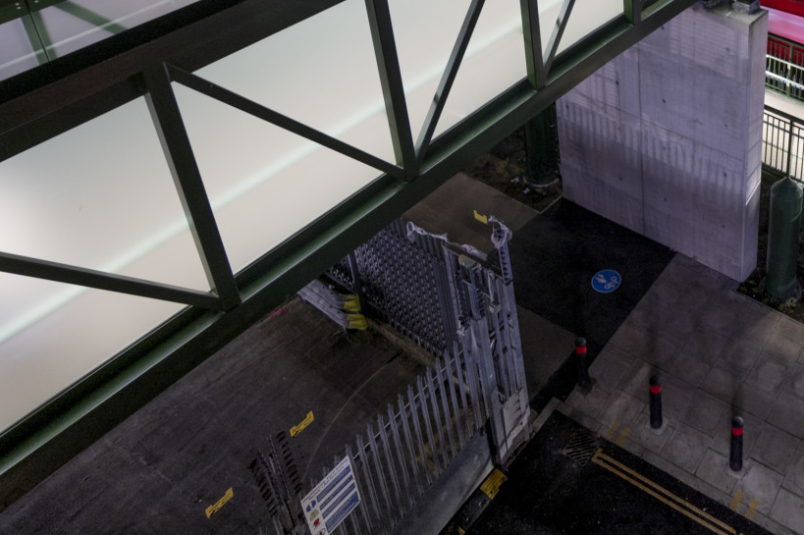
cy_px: -33
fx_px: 781
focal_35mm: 35
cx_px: 722
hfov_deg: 48.8
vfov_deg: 33.6
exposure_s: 1/4
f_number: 4
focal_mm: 14
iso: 500
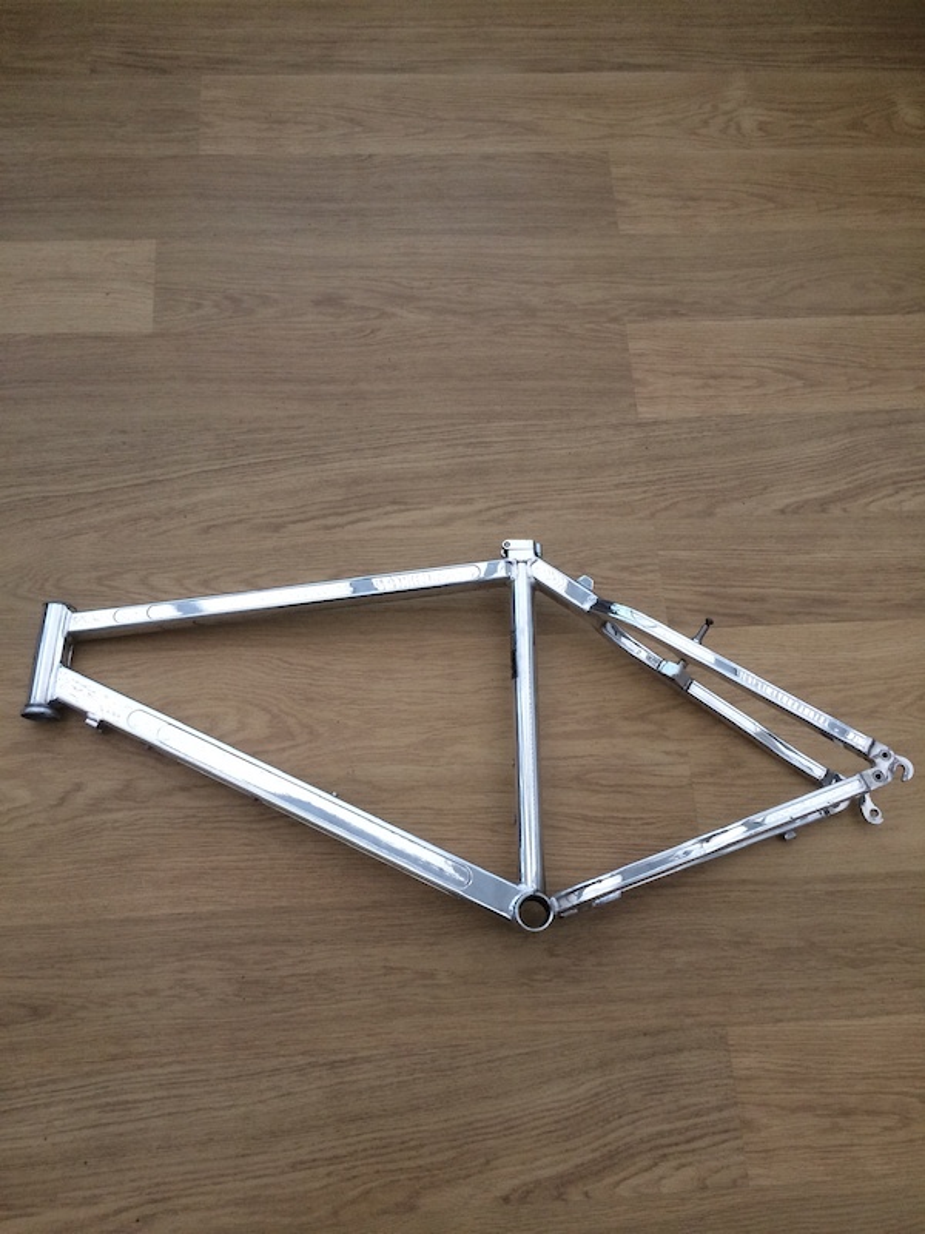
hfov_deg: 48.2
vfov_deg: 61.7
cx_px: 462
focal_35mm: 29
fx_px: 1033
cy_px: 617
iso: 200
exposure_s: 1/33
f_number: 2.2
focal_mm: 4.15
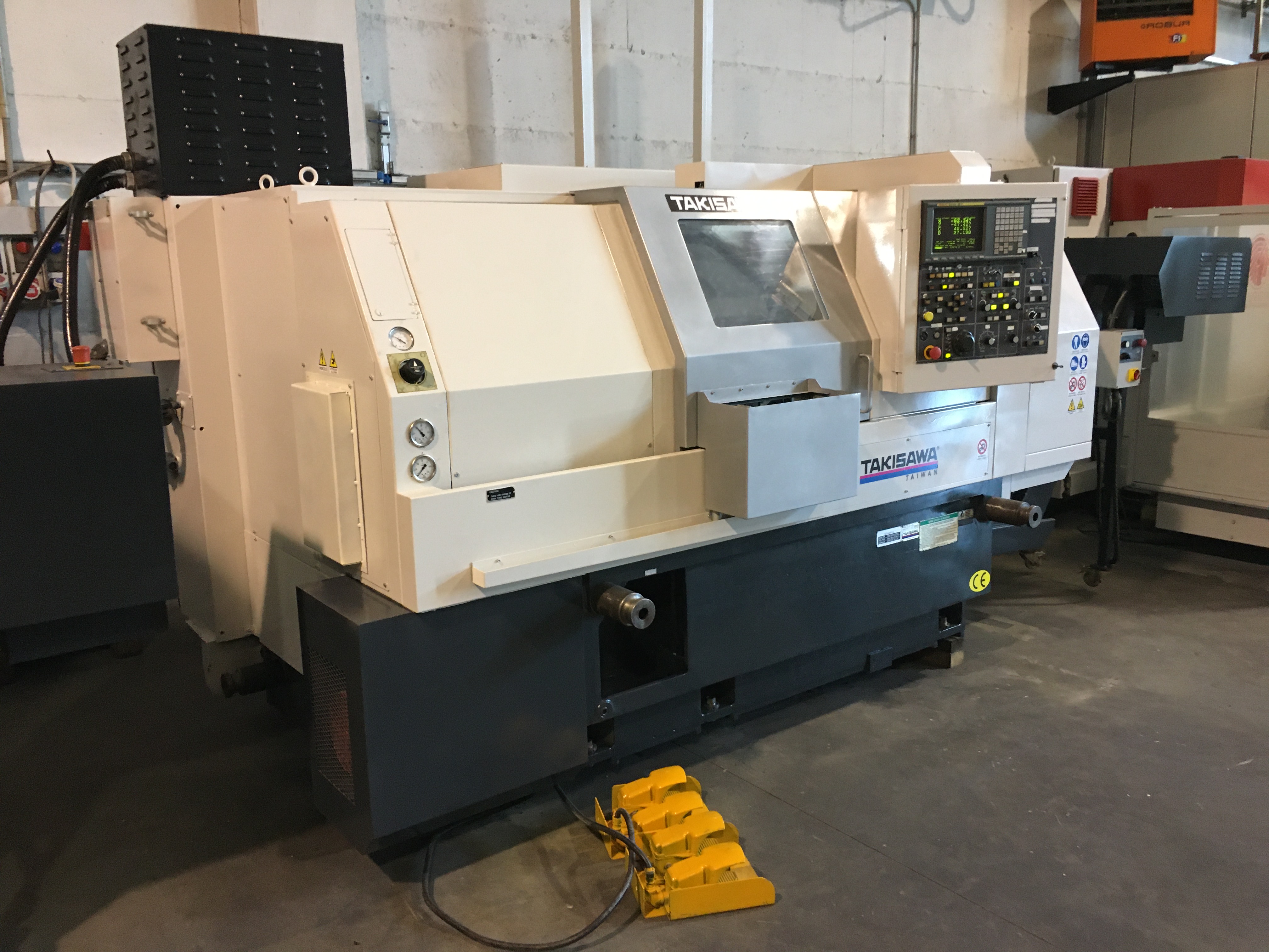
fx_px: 1063
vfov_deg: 48.2
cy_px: 476
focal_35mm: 29
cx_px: 634
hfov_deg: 61.7
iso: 200
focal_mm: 4.15
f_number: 2.2
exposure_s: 1/33
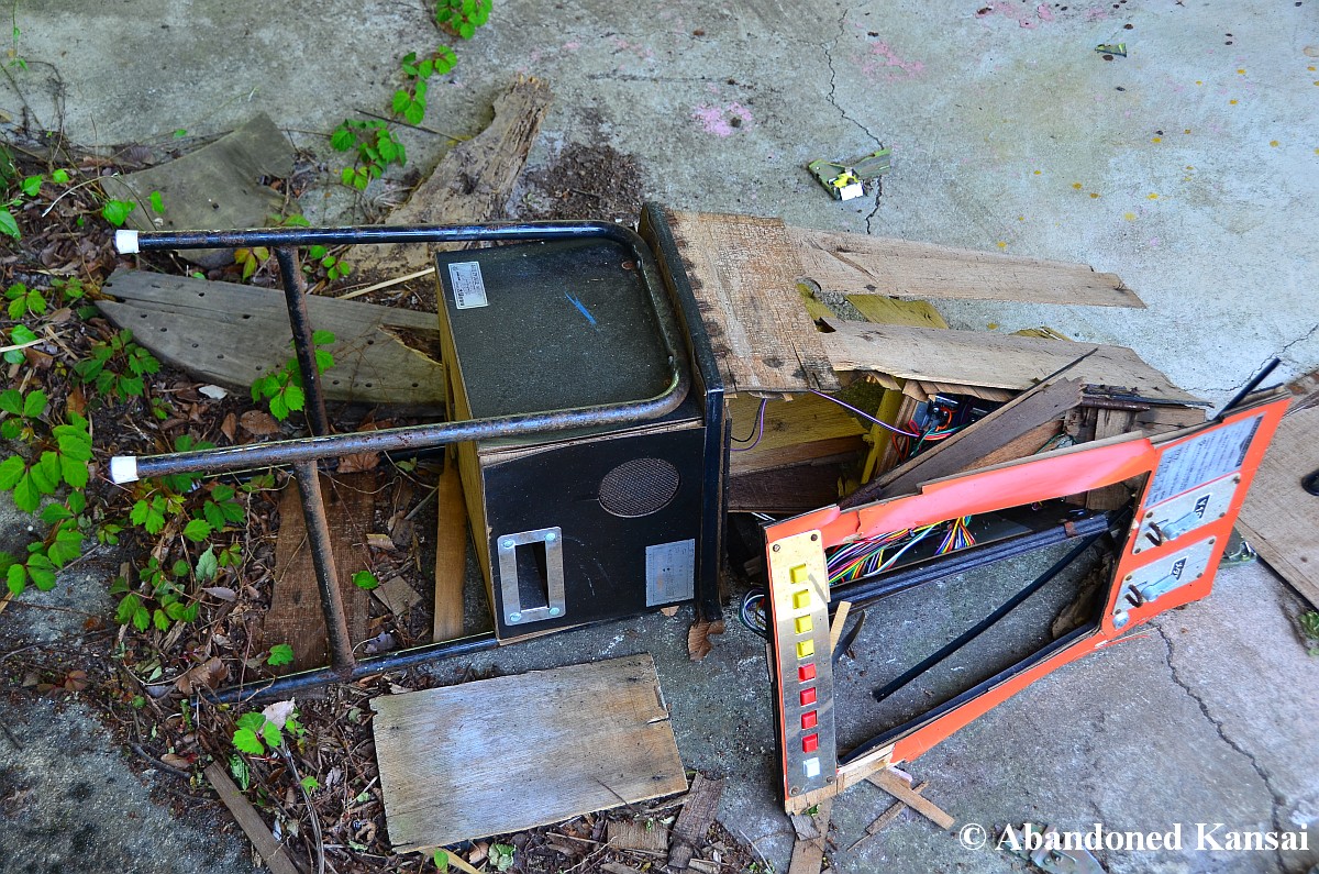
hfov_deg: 41.2
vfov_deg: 28.0
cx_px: 660
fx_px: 1755
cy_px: 437
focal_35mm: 48
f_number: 4
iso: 200
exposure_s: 1/60
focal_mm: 32
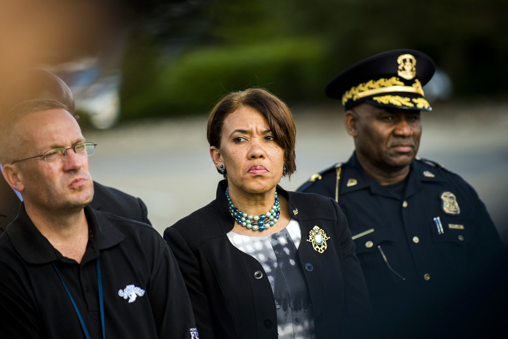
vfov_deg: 6.1
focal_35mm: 224
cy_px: 183
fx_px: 3161
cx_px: 246
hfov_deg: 9.2
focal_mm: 200
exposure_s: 1/500
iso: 100
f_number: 2.8
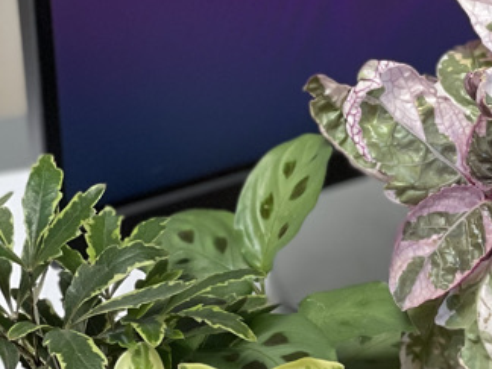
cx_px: 620
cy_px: 374
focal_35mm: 202
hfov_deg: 9.6
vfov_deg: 7.3
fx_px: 2871
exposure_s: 1/120
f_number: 2.2
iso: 125
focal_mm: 7.5
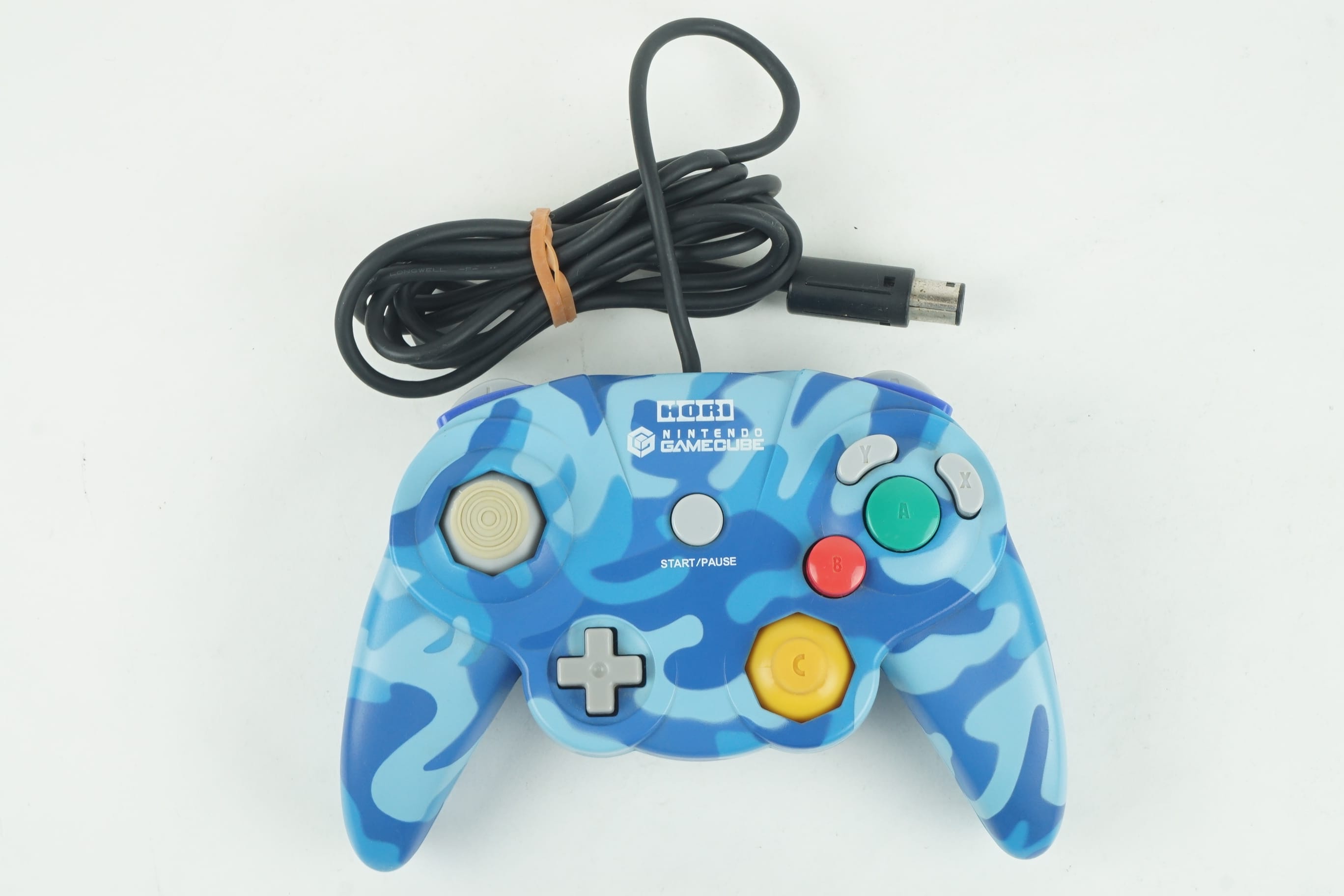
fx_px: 2352
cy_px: 448
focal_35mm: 63
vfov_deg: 21.6
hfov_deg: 31.9
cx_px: 672
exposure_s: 1/30
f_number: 13
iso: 500
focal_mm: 42
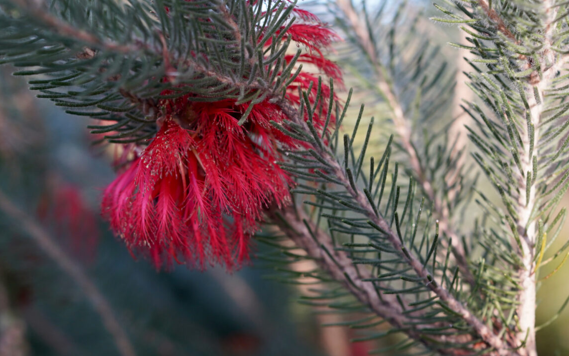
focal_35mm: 48
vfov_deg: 26.8
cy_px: 144
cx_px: 219
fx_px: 744
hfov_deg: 41.6
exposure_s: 1/125
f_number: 4
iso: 400
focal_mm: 35
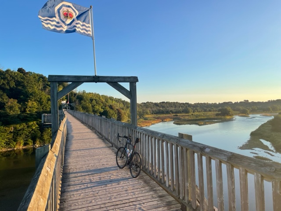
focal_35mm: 26
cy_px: 106
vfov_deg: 53.1
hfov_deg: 67.3
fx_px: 211
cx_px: 140
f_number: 1.6
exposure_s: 1/1350
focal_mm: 4.2
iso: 32
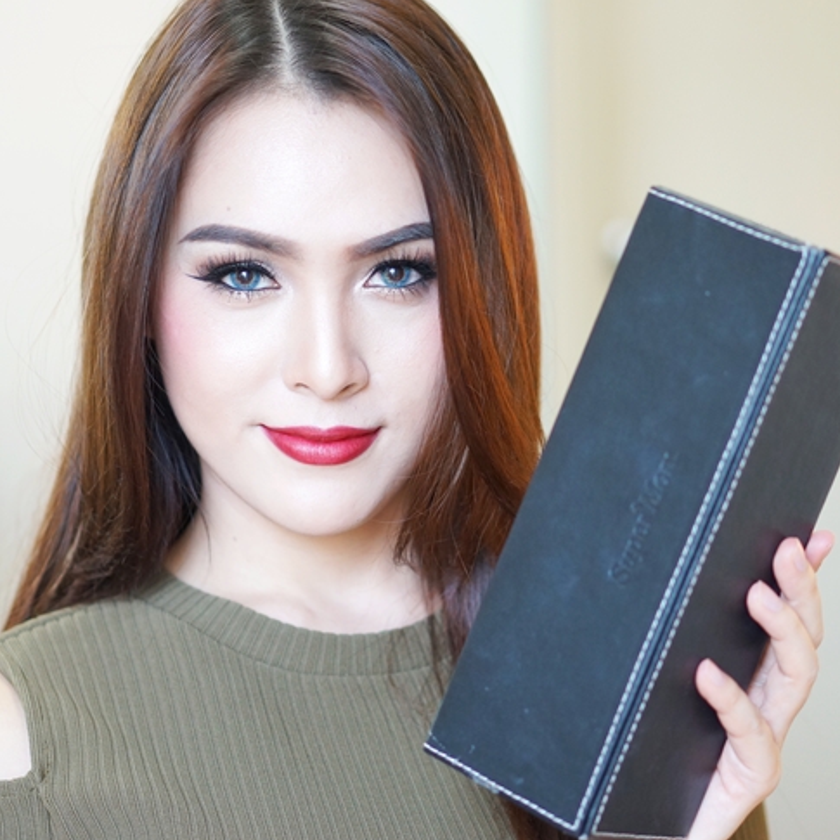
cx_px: 374
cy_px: 388
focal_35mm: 105
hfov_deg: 16.6
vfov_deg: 16.6
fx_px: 2883
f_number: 1.8
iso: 500
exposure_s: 1/80
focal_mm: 50
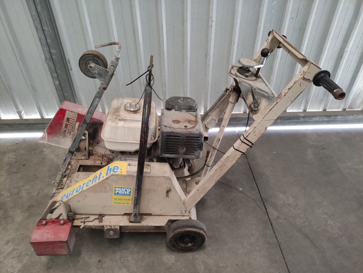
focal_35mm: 25
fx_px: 262
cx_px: 182
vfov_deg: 54.9
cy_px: 136
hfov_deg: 69.4
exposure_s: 1/50
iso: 418
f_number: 1.89
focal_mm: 5.43
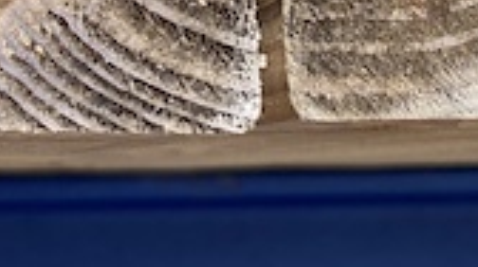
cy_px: -525
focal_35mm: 108
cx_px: -77
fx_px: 1367
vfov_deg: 9.1
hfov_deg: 18.9
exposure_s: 1/283
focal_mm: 4.25
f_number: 1.8
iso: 32
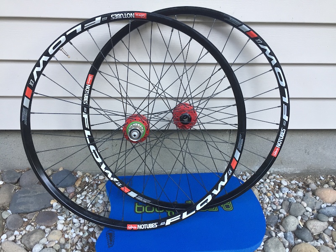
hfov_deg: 61.7
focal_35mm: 29
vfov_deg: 48.2
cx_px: 168
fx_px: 281
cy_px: 126
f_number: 2.2
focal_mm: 4.15
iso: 40
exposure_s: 1/30
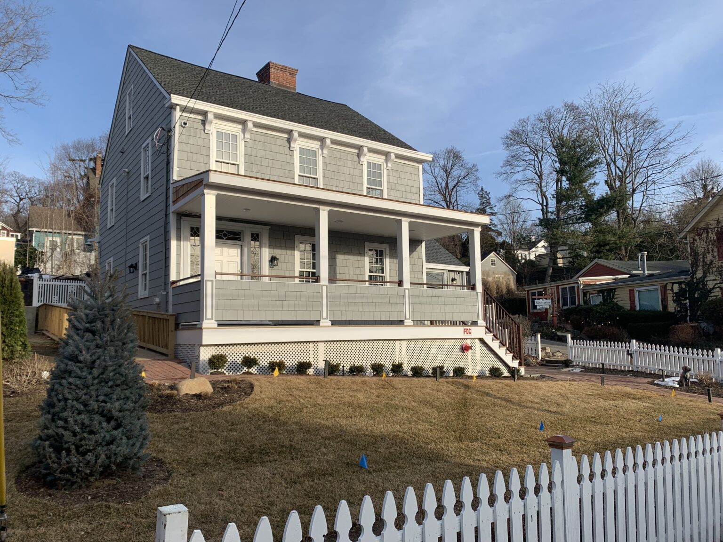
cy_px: 271
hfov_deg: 67.3
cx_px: 362
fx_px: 543
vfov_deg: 53.1
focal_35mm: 26
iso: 25
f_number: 1.8
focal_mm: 4.25
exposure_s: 1/1748
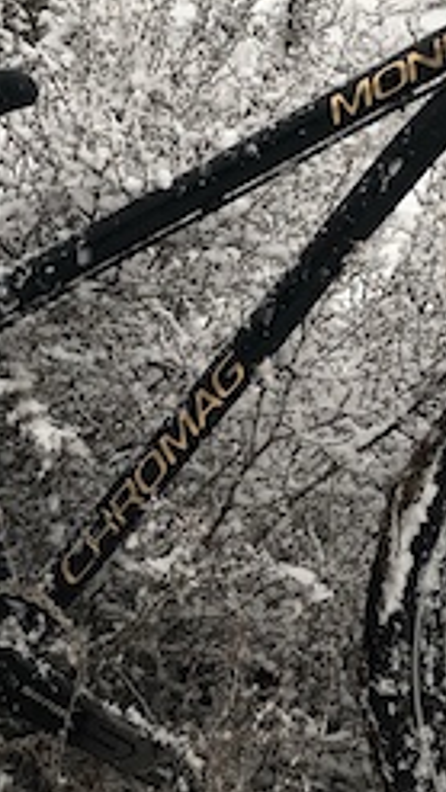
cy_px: 446
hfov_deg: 12.2
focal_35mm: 99
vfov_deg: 21.6
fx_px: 2081
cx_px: 160
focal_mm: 3.99
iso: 64
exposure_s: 1/120
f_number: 1.8
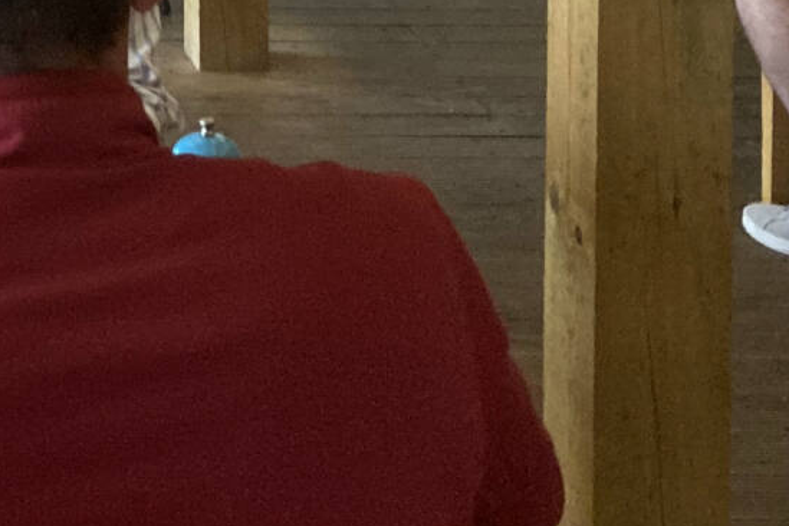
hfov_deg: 18.0
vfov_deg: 11.6
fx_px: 2323
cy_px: -537
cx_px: -246
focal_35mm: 106
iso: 320
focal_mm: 3.99
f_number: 1.8
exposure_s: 1/50
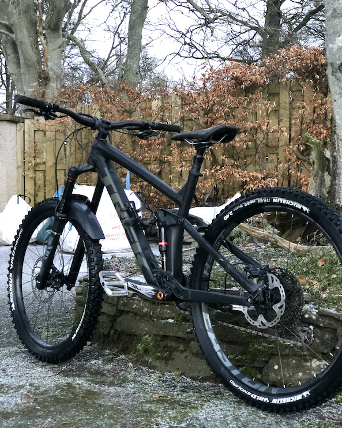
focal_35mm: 60
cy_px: 228
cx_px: 172
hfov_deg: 25.4
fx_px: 760
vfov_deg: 31.5
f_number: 2.8
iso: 400
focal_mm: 6.6
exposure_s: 1/30
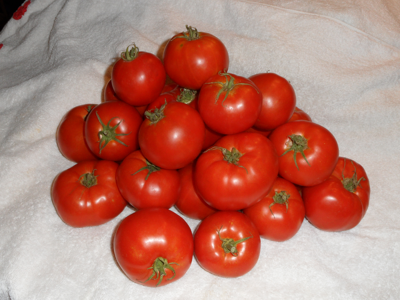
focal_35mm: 40
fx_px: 462
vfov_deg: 36.0
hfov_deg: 46.8
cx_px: 200
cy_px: 150
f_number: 8
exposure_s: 1/15
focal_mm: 6.5
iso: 100
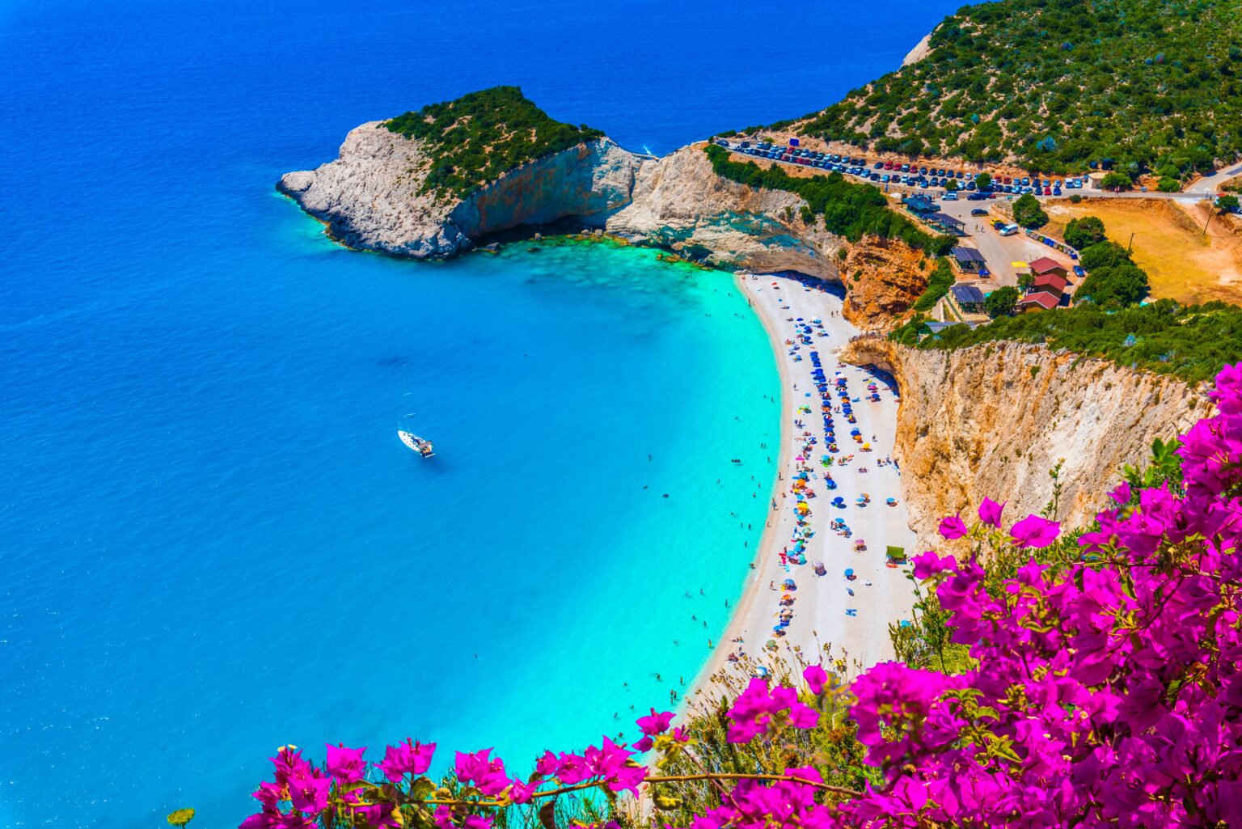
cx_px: 621
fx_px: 1035
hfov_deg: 61.9
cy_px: 414
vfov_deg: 43.6
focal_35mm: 30
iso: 100
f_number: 11
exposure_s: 1/250
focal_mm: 30
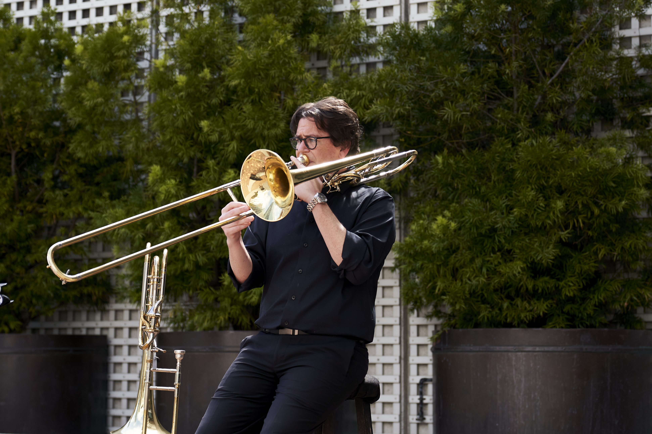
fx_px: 1322
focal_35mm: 73
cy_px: 217
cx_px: 326
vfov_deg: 18.7
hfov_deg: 27.7
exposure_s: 1/1250
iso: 200
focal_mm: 49
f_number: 2.8
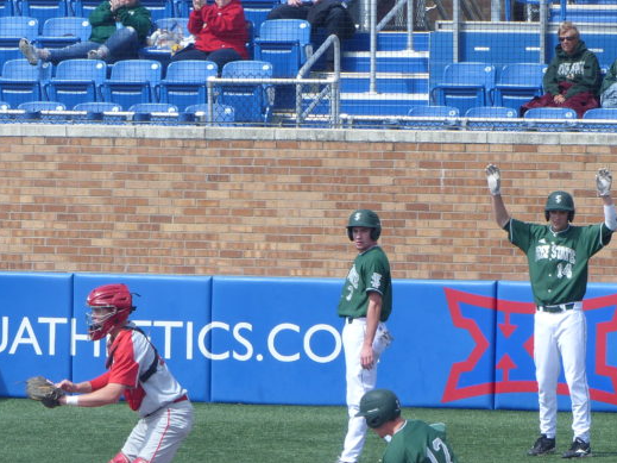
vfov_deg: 4.0
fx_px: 6647
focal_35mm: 373
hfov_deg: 5.3
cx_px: 415
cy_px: 400
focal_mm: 34
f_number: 4
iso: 100
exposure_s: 1/640
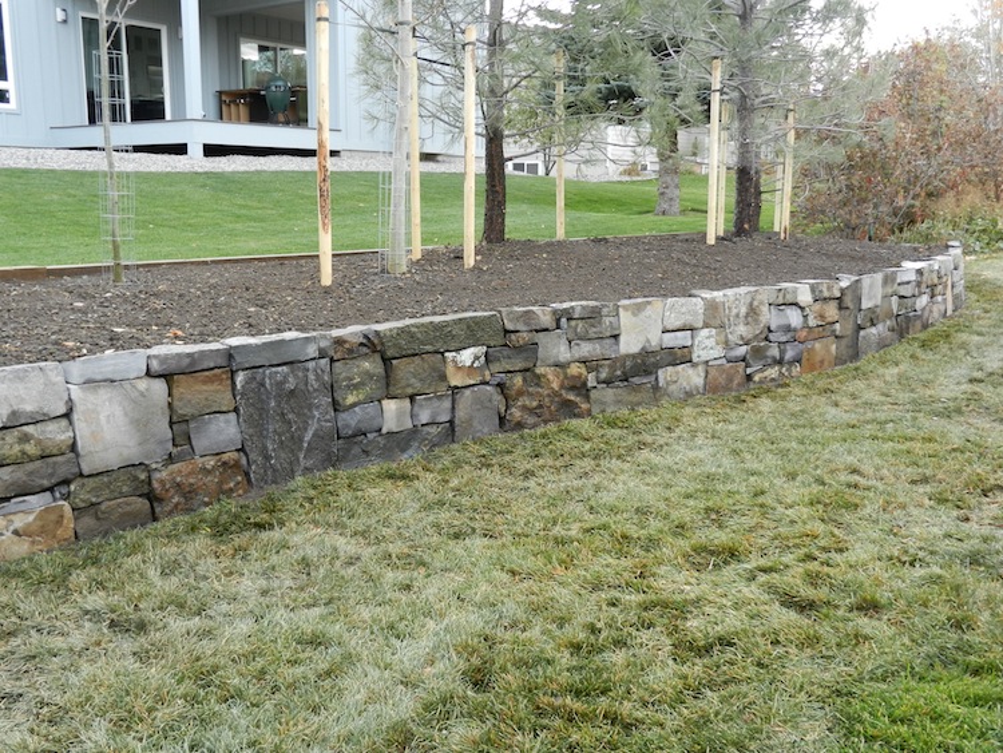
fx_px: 956
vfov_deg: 43.0
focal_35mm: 33
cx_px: 502
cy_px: 376
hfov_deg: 55.3
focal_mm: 5.9
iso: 160
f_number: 3.8
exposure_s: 1/100
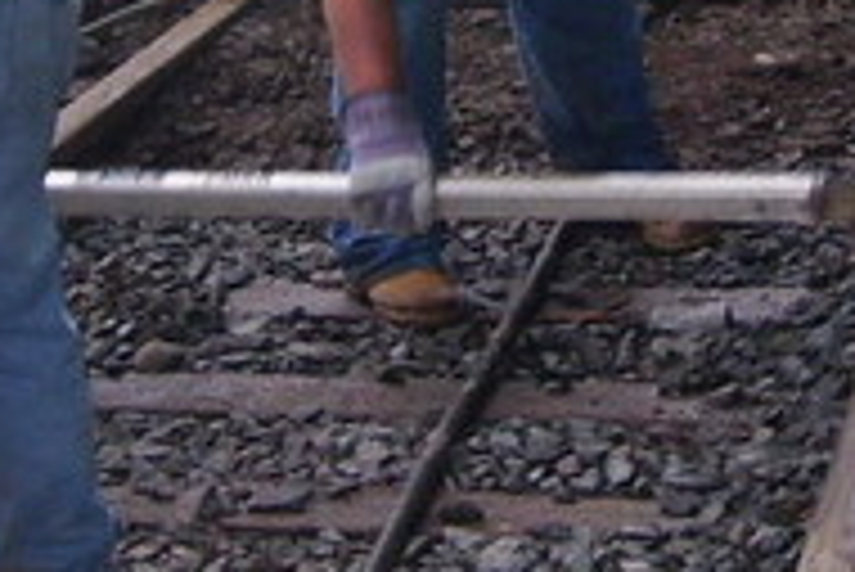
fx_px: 4088
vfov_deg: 7.9
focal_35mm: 172
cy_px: -36
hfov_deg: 11.9
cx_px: 504
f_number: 2.7
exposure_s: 1/60
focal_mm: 6
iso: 125
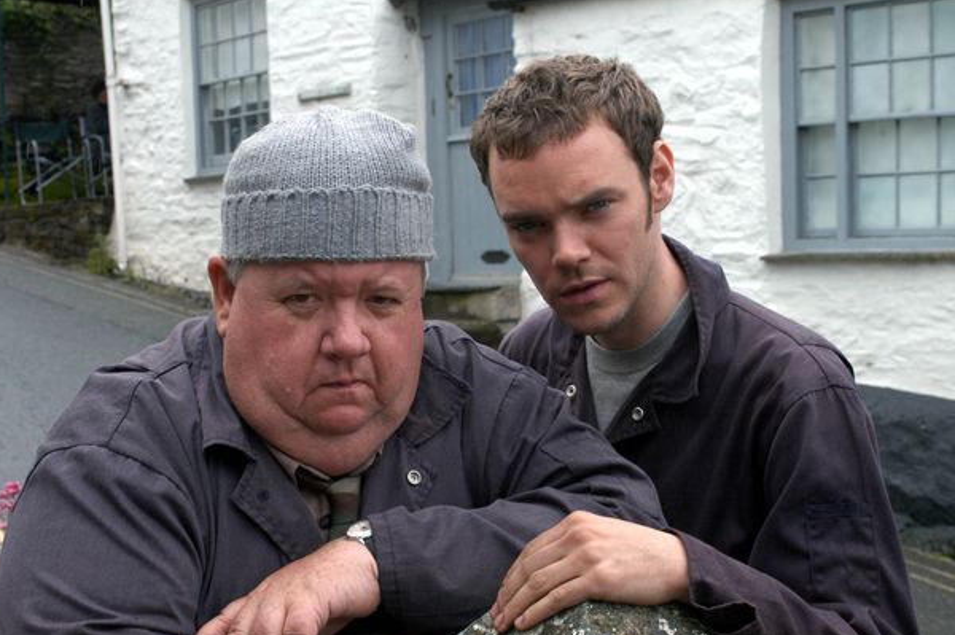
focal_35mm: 65
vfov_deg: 20.9
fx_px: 1723
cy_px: 337
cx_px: 466
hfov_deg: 31.0
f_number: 9
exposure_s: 1/320
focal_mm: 40
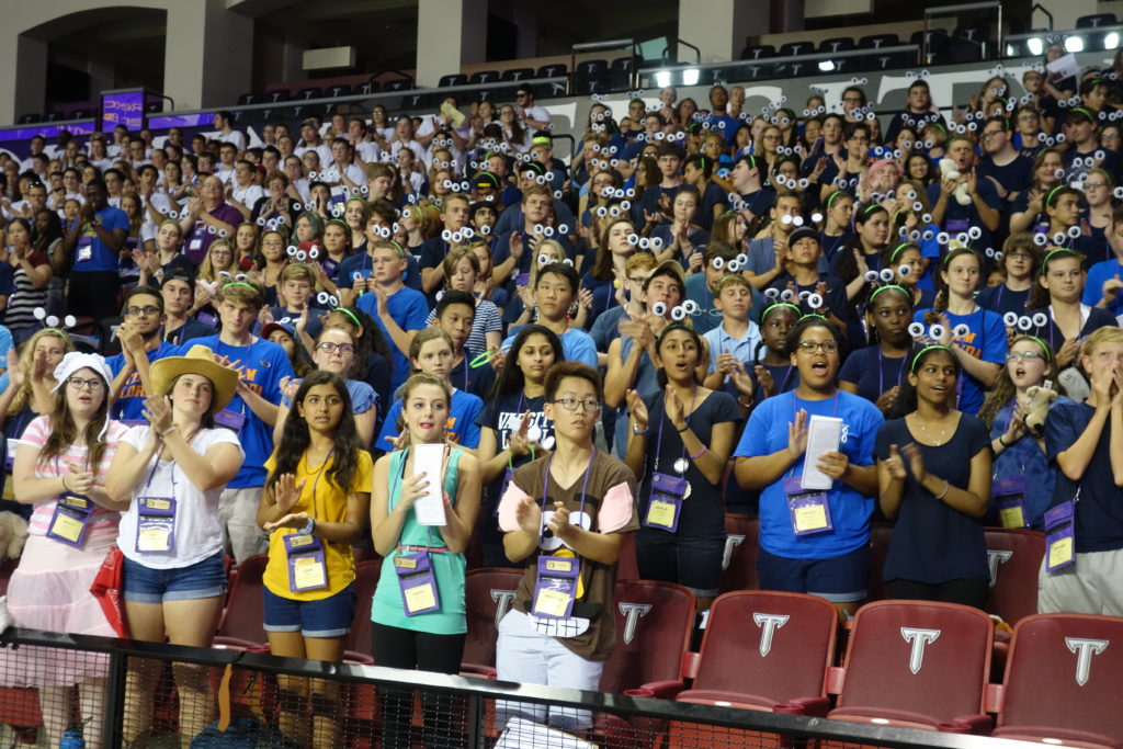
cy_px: 374
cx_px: 562
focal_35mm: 57
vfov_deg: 23.8
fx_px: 1778
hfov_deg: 35.0
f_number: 3.5
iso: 800
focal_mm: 21.08
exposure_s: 1/100
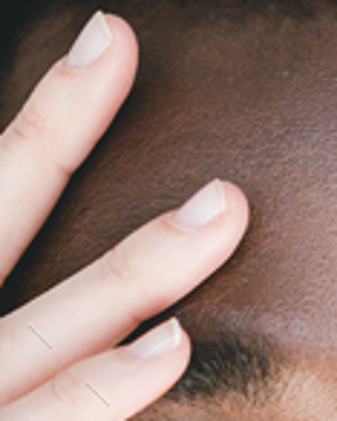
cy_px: 1003
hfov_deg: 3.2
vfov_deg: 3.9
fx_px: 6028
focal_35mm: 484
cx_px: 285
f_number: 3.2
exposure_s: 1/200
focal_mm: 85
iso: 100
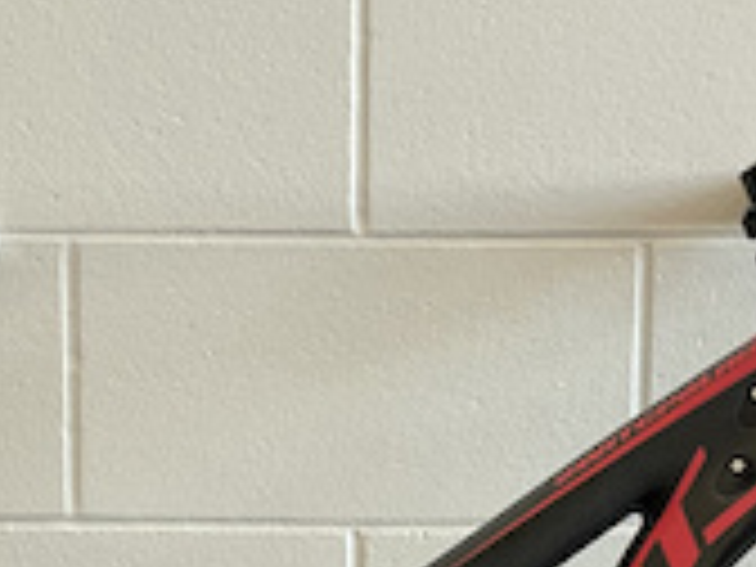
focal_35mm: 124
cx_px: 324
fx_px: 2708
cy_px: 747
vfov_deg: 11.6
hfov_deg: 15.9
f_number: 1.6
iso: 125
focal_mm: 4.2
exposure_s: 1/103
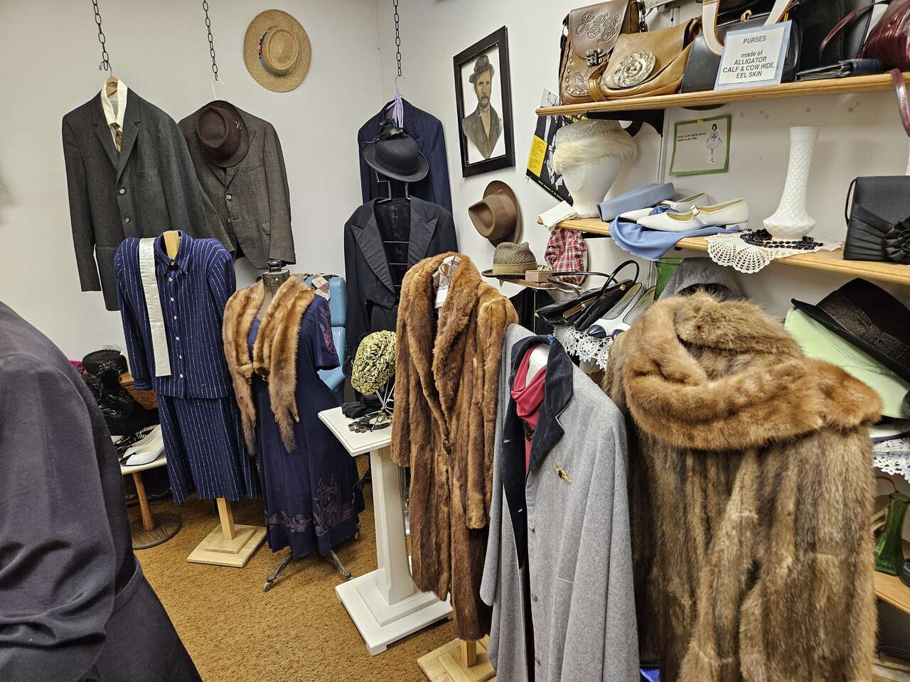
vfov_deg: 58.9
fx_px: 605
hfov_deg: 73.9
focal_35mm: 23
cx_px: 455
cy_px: 341
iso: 250
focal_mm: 5.4
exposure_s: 1/120
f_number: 1.8
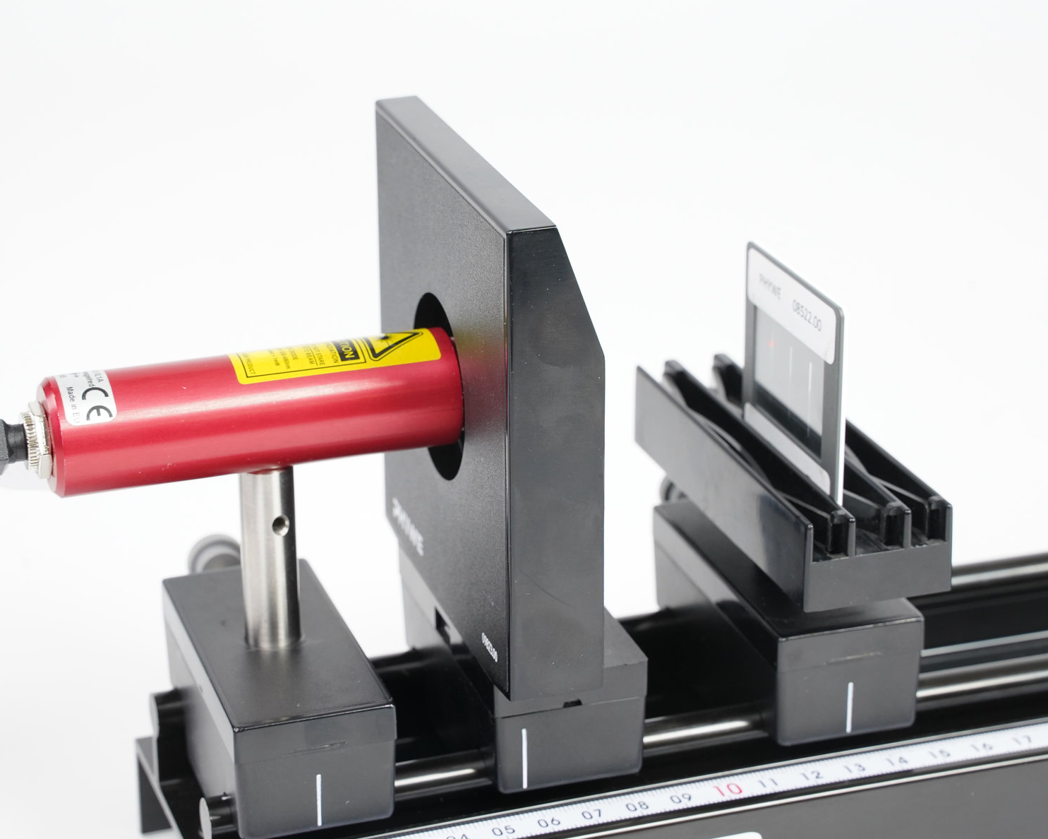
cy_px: 400
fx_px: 2823
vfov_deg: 16.9
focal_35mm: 91
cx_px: 473
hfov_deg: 21.0
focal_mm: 75
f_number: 11
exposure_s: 1/50
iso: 1250
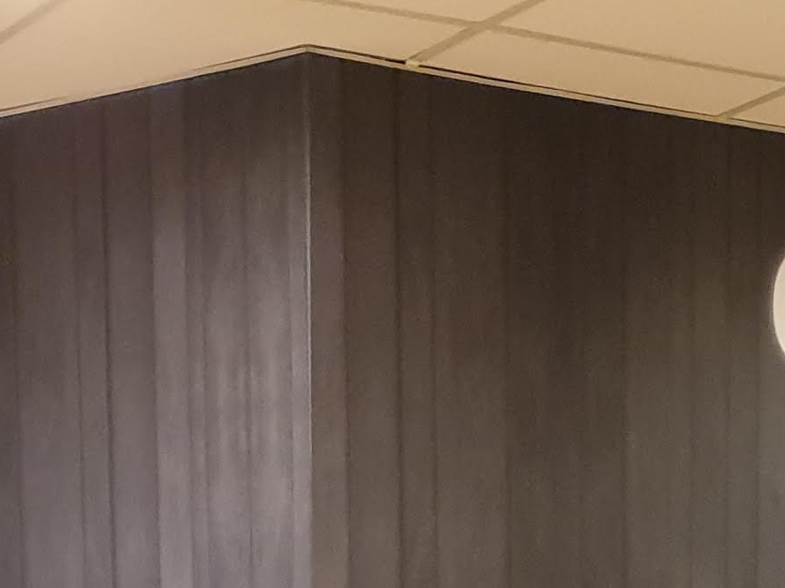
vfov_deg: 11.6
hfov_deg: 16.7
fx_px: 2676
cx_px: 408
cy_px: 1076
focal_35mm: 118
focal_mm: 4.3
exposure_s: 1/50
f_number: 2.4
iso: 320
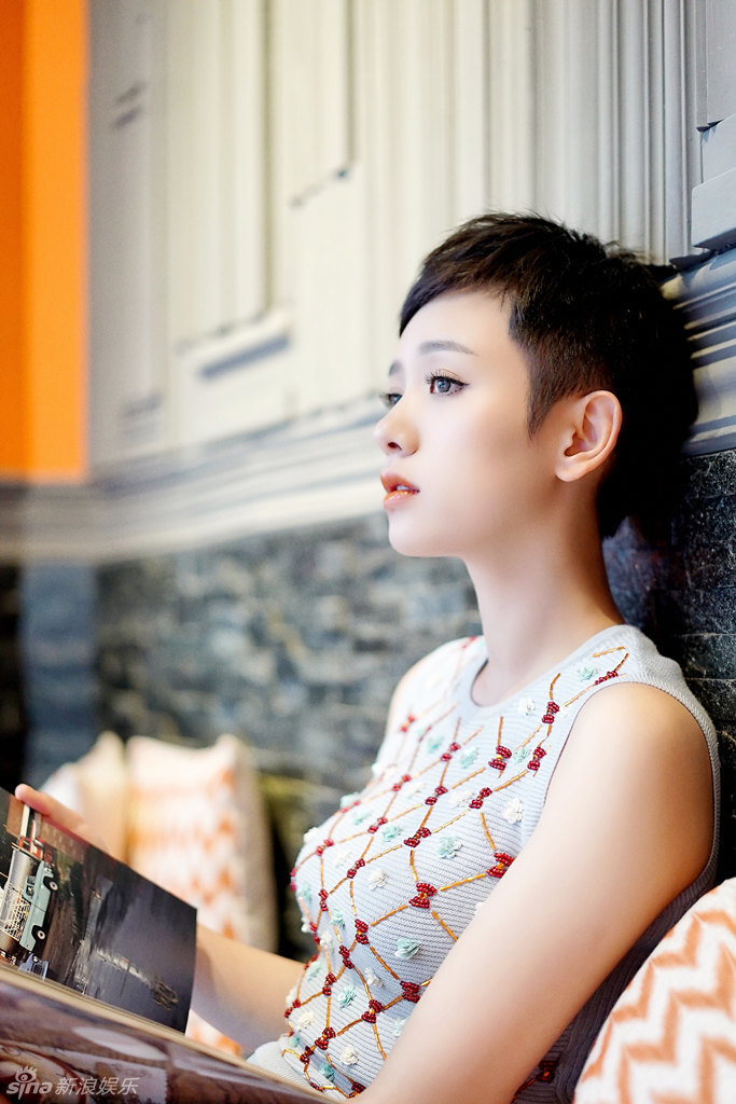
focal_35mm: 55
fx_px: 1686
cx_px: 368
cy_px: 552
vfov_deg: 36.2
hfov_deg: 24.6
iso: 2000
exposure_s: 1/125
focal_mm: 55
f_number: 1.8
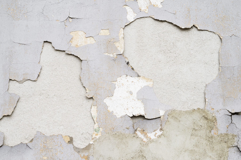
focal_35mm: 50
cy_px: 80
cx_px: 120
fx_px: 335
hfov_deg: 39.6
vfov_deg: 27.0
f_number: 11
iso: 500
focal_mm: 50
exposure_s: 1/320
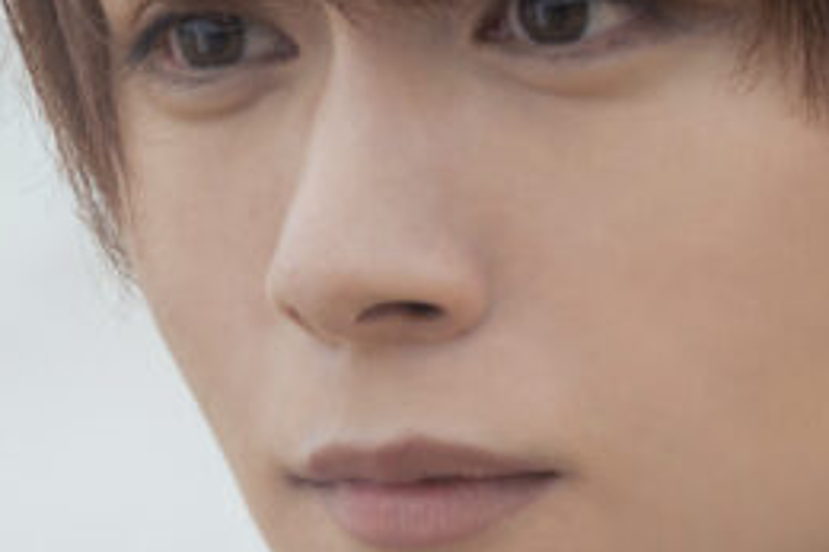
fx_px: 19146
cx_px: 912
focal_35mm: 832
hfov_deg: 2.5
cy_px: 70
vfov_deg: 1.7
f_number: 4
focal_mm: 120
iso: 64
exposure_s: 1/160
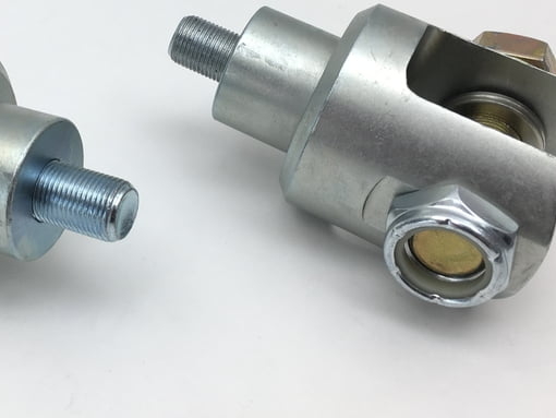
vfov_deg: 26.8
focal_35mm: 54
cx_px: 125
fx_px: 868
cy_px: 127
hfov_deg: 34.6
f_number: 2.2
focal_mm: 4.15
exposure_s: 1/132
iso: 25
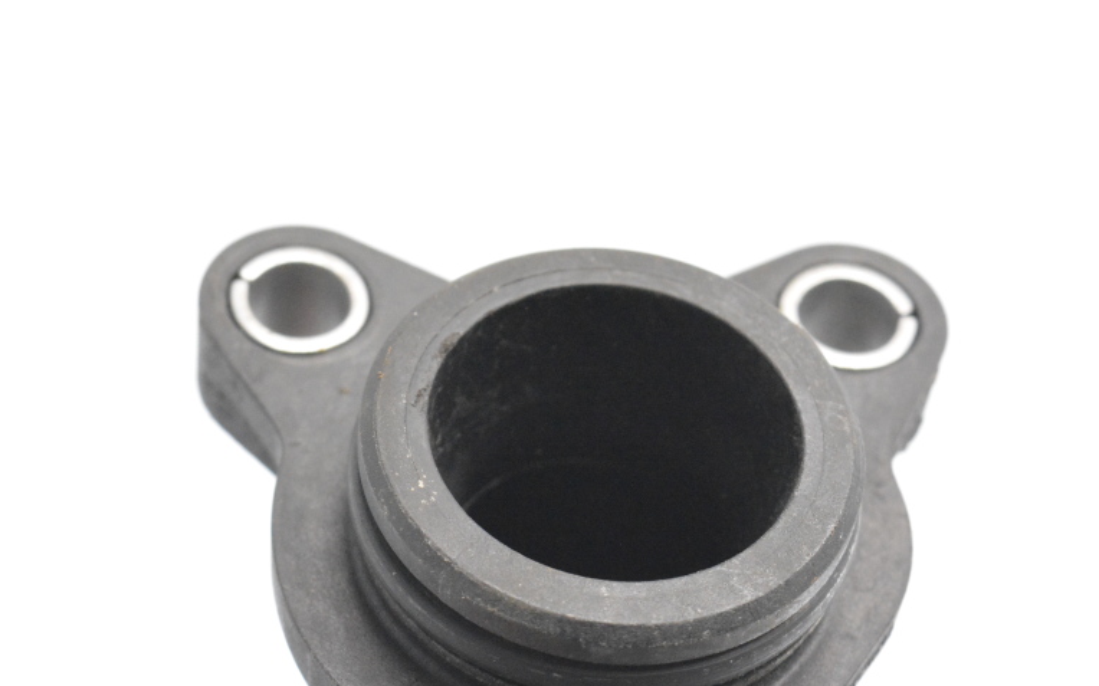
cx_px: 455
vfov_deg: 11.6
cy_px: 420
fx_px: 3374
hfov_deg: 18.5
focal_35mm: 113
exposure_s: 1/400
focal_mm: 55
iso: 6400
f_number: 10
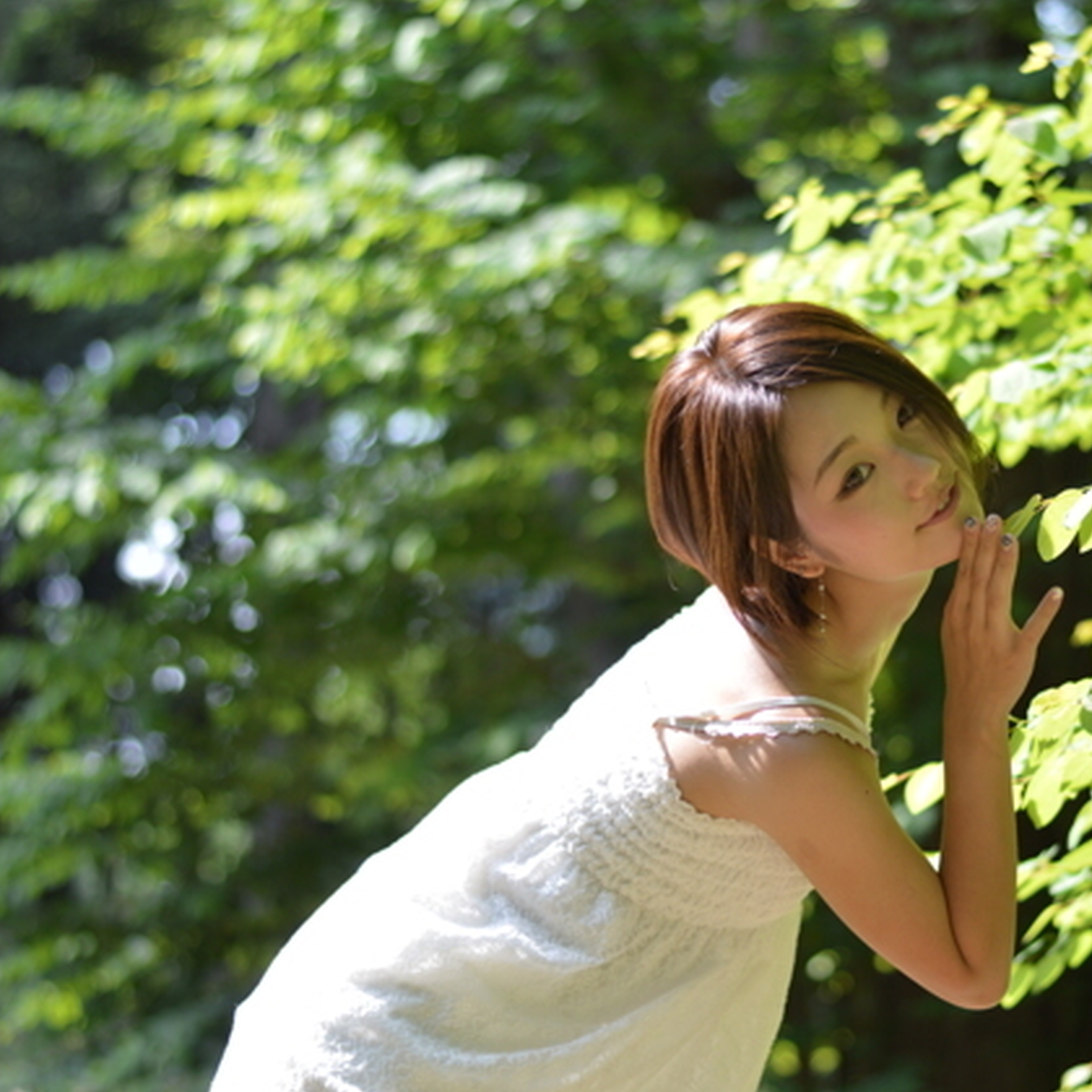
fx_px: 3462
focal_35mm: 97
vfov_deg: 17.9
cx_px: 741
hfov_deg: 17.9
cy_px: 542
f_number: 1.8
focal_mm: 50
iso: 100
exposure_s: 1/500
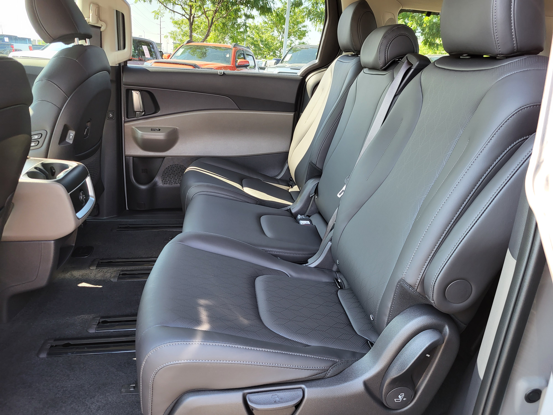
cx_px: 276
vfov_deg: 53.1
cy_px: 208
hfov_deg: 67.3
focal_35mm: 26
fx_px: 415
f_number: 1.8
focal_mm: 5.4
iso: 100
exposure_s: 1/120
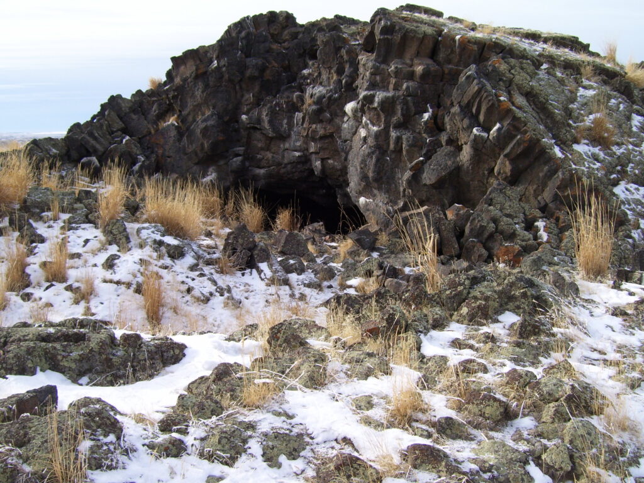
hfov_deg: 50.1
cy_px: 242
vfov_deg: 38.7
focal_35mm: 37
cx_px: 322
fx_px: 688
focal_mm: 6
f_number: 4.8
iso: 80
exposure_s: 1/350
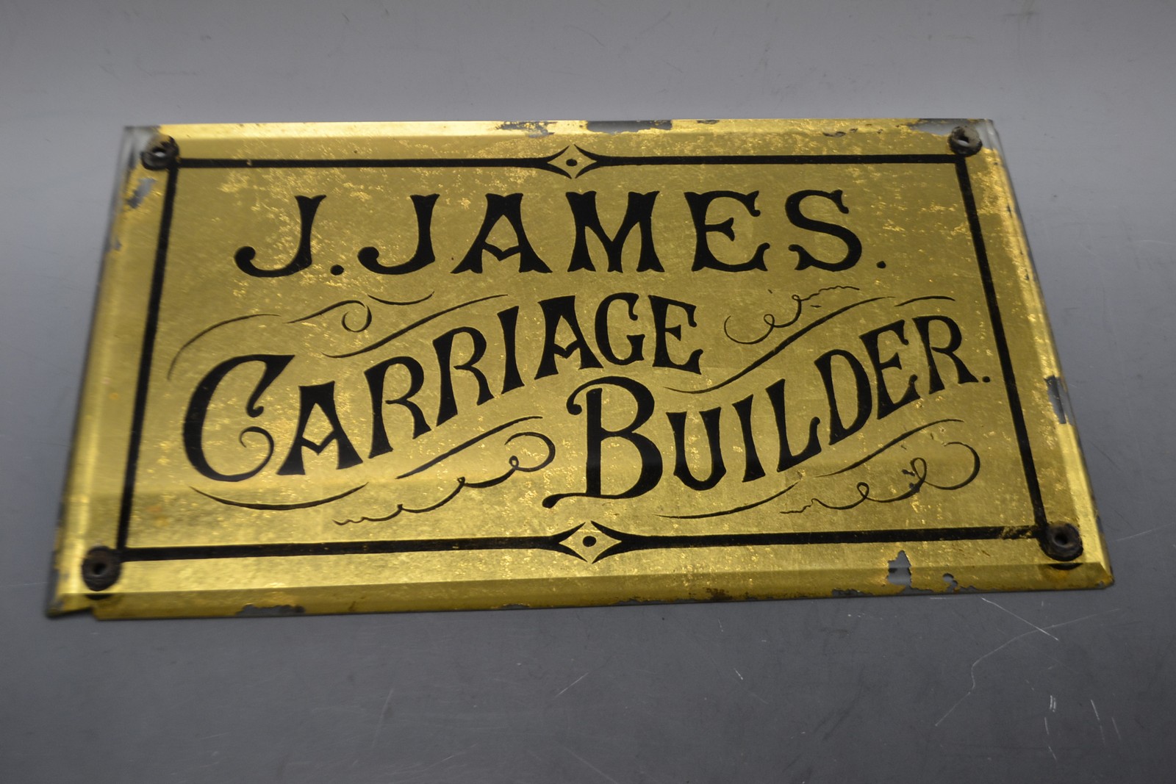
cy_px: 392
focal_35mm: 39
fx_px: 1274
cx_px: 588
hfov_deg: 49.5
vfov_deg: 34.2
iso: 400
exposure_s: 1/50
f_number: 4.2
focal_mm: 26
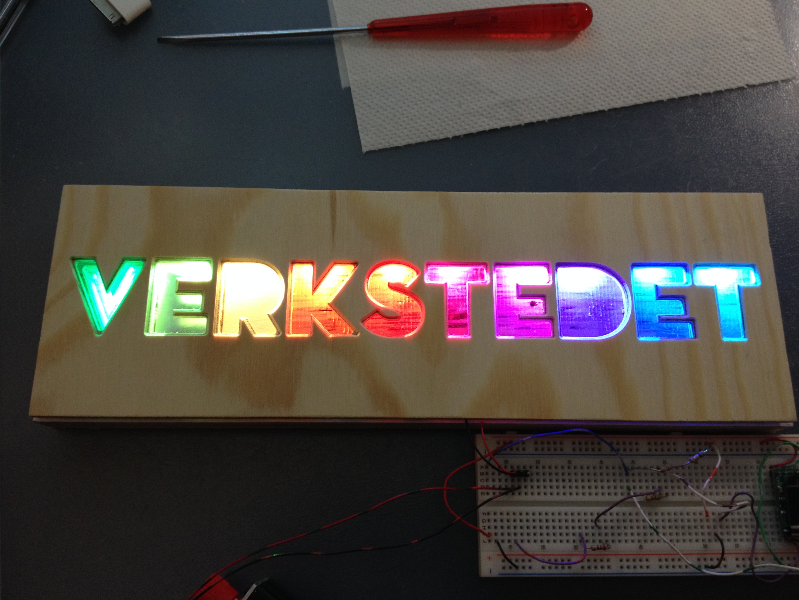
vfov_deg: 40.7
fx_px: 808
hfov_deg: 52.6
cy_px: 300
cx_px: 400
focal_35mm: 35
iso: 160
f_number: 2.4
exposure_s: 1/20
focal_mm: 4.28
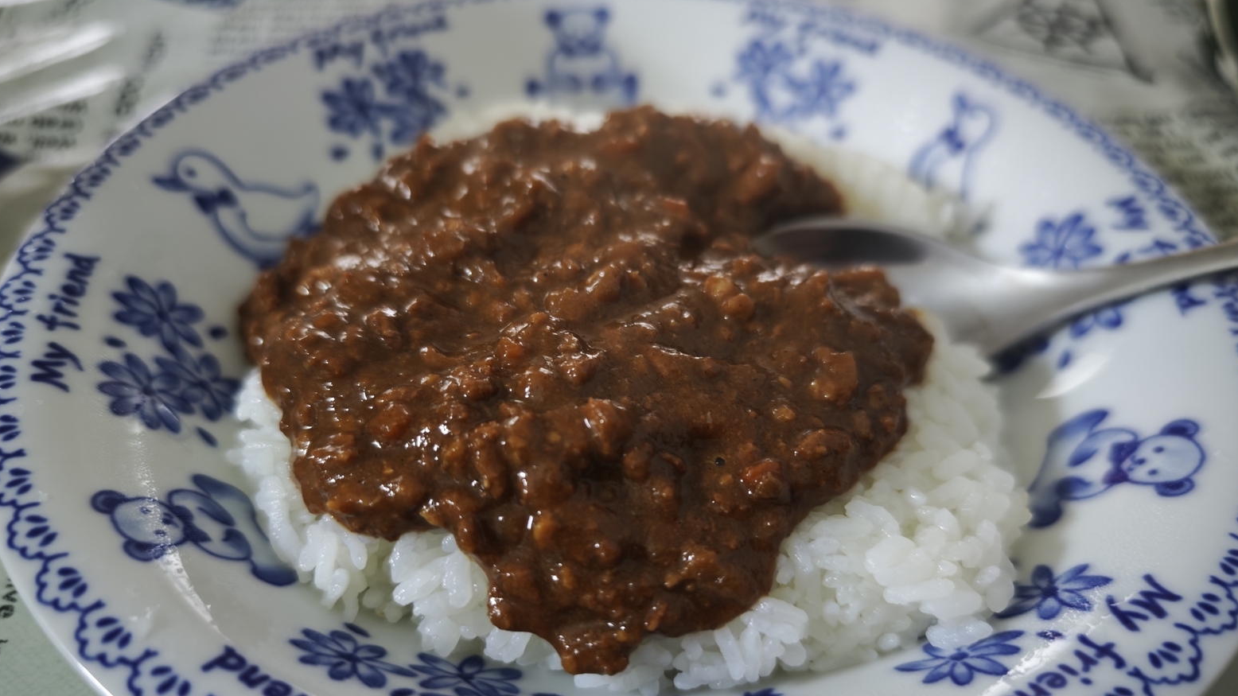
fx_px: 919
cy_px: 403
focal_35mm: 28
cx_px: 625
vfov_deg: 41.4
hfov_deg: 67.9
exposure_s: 1/32.9
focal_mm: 8.72
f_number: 1.63
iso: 800
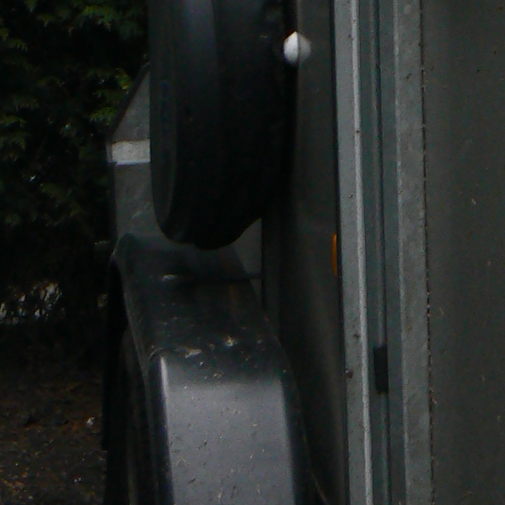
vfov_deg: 10.9
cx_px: 896
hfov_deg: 10.4
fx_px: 2608
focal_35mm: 158
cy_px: -82
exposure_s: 1/60
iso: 80
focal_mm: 6
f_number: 4
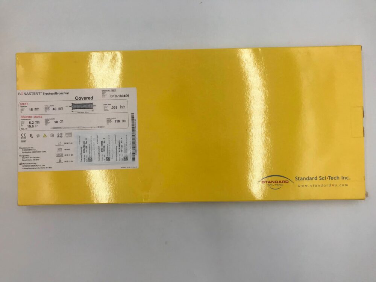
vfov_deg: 49.7
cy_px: 141
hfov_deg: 63.4
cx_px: 188
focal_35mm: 28
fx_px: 304
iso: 20
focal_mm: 3.99
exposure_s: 1/347
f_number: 1.8
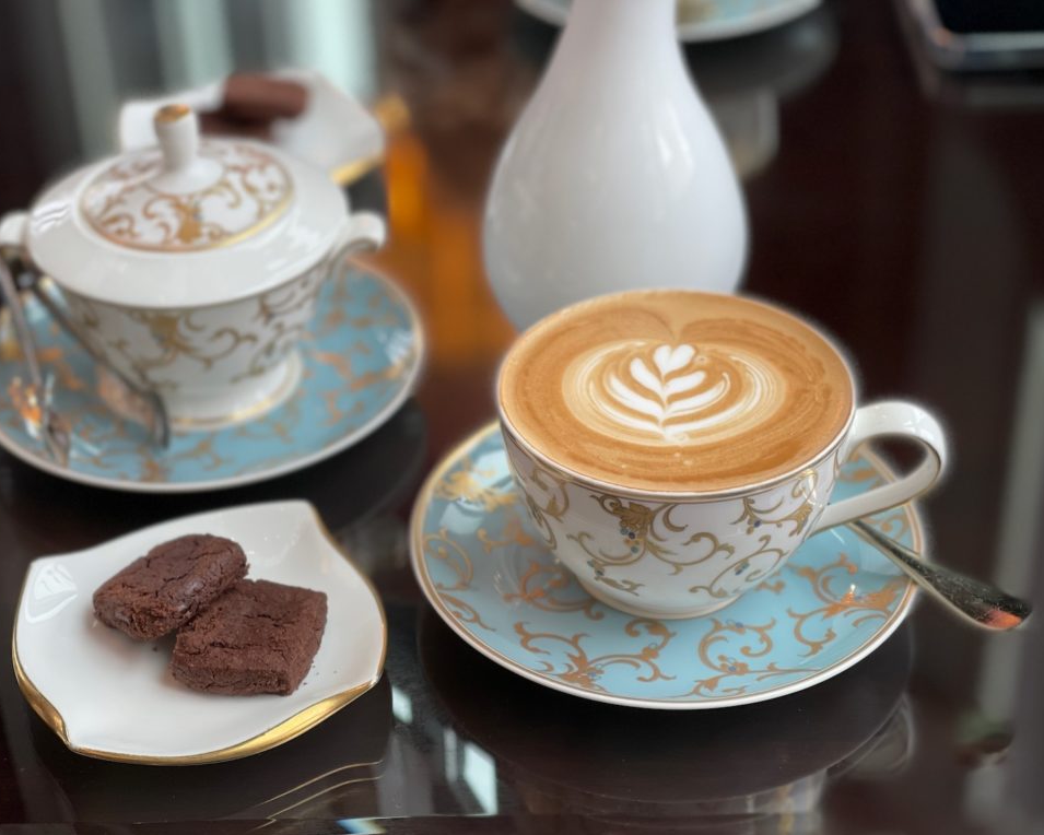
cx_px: 491
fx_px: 2070
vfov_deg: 22.8
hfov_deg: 28.3
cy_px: 419
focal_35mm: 67
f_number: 2.2
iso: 80
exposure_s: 1/100
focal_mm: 7.5
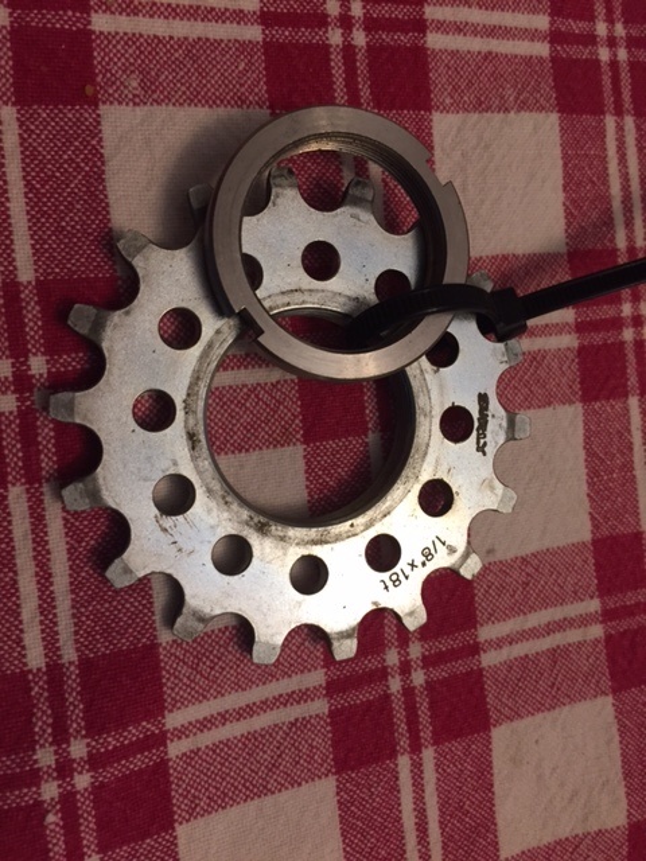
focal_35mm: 29
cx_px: 323
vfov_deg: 61.7
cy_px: 430
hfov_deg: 48.2
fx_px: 722
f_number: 2.2
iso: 125
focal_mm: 4.15
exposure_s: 1/30
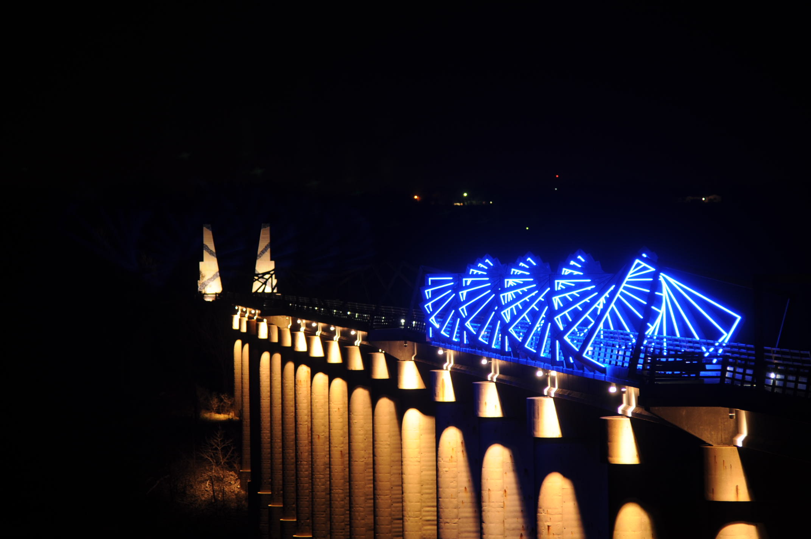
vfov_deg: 6.3
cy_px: 270
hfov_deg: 9.5
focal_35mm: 218
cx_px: 406
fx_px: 4894
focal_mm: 145
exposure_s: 1/1.3
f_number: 3.2
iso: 200
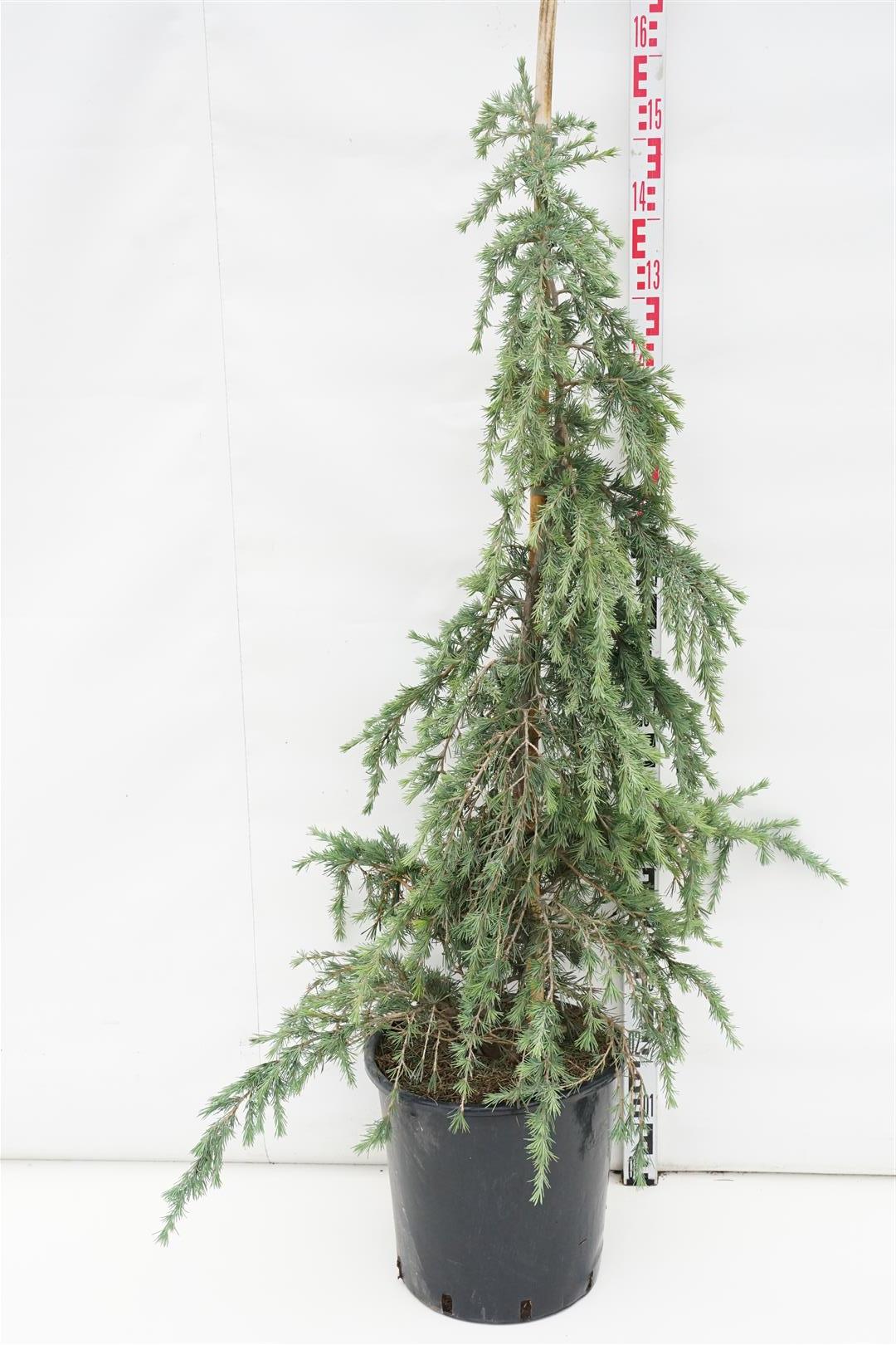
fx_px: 1792
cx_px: 448
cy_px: 672
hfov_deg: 28.1
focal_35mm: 48
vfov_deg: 41.1
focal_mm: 48
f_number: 8
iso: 3200
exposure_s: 1/125
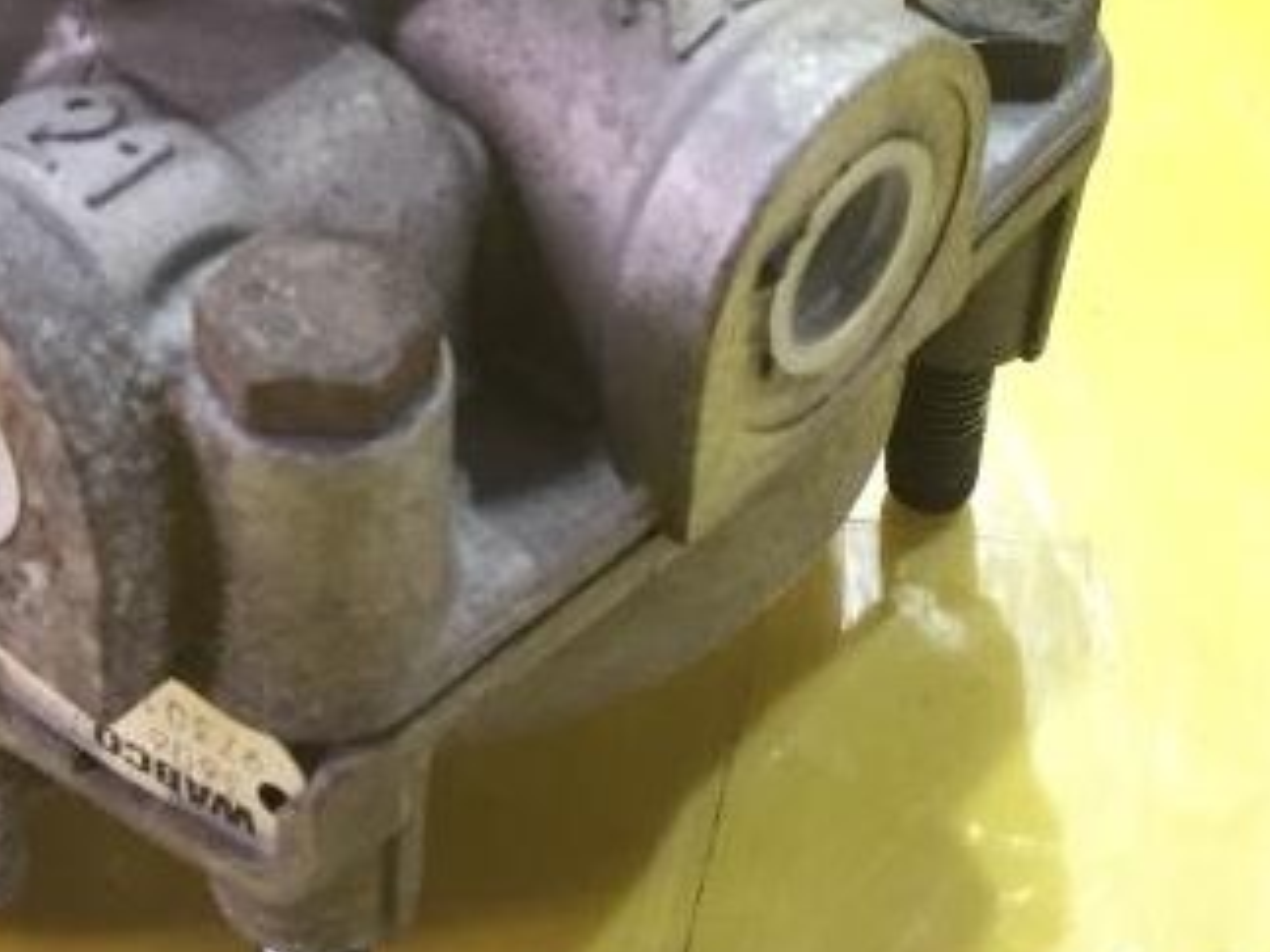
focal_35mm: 92
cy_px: -130
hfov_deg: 21.2
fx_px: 3374
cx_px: 358
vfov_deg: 15.6
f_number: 2.2
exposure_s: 1/33
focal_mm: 4.15
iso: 50
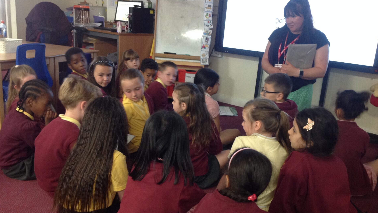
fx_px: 391
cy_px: 116
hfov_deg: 51.6
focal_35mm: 39
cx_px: 188
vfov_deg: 30.4
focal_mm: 4.28
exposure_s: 1/15
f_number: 2.4
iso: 200
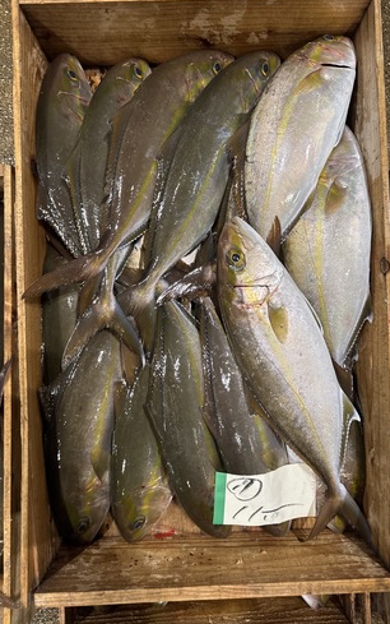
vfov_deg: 70.4
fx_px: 442
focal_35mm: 26
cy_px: 313
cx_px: 199
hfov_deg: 47.6
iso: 250
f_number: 1.78
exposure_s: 1/60
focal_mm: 6.76
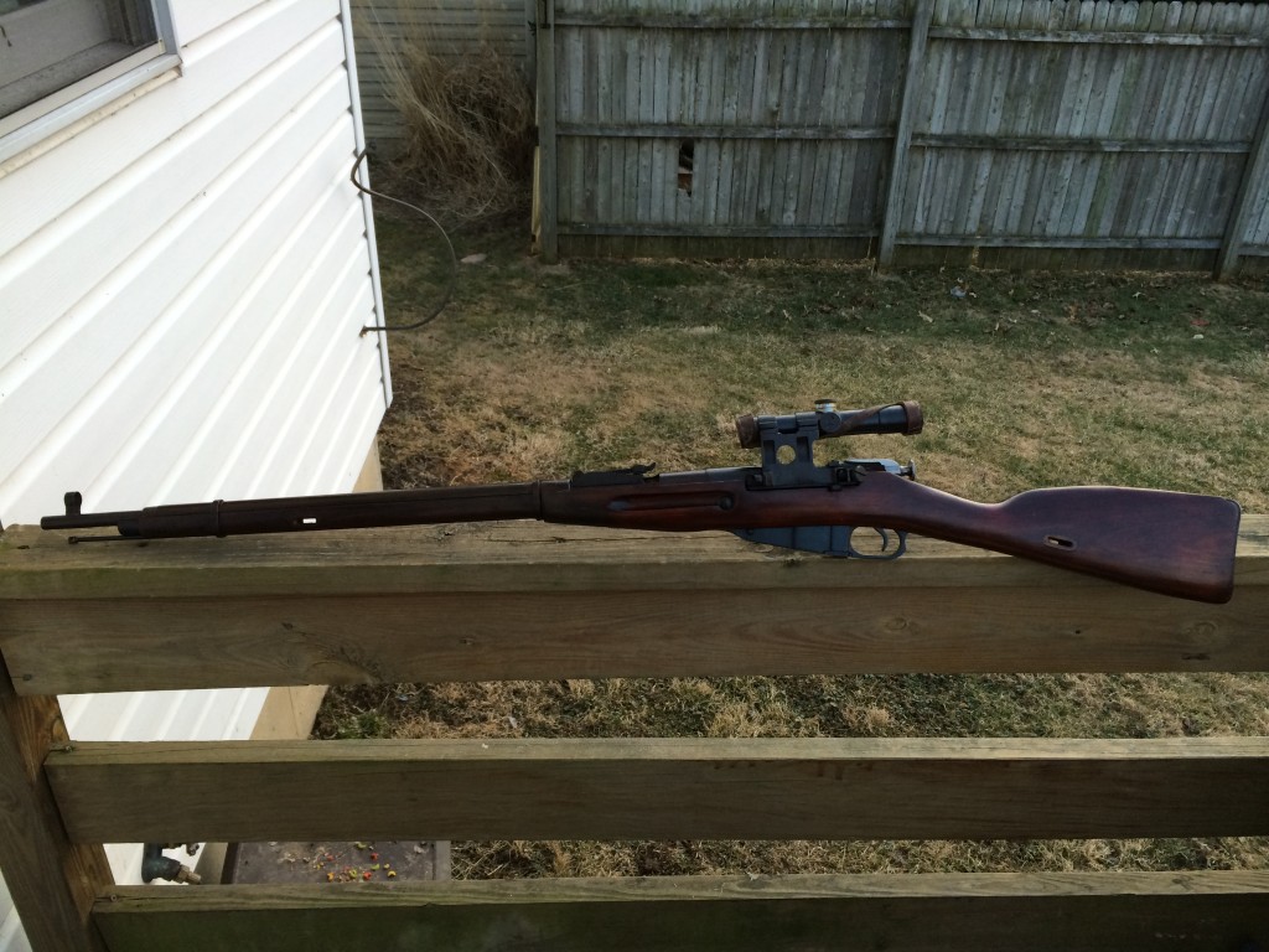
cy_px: 476
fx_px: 1063
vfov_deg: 48.2
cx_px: 634
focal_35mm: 29
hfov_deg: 61.7
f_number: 2.2
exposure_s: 1/40
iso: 40
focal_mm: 4.15
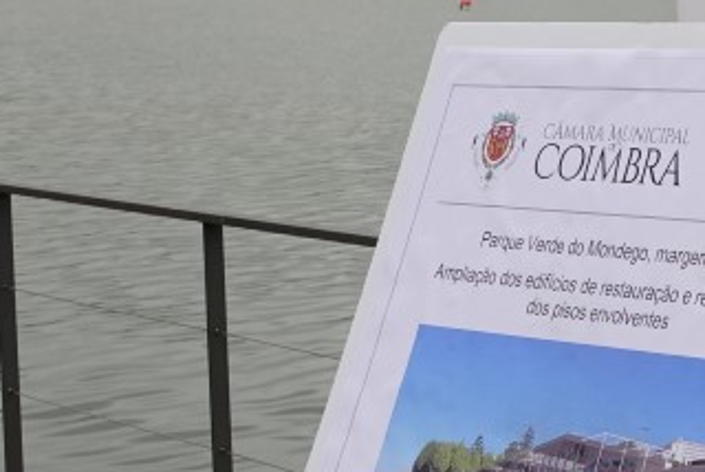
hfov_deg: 14.4
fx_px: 2607
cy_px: 66
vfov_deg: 10.3
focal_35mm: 133
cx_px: 1060
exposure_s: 1/500
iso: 100
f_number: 4
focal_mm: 13.7
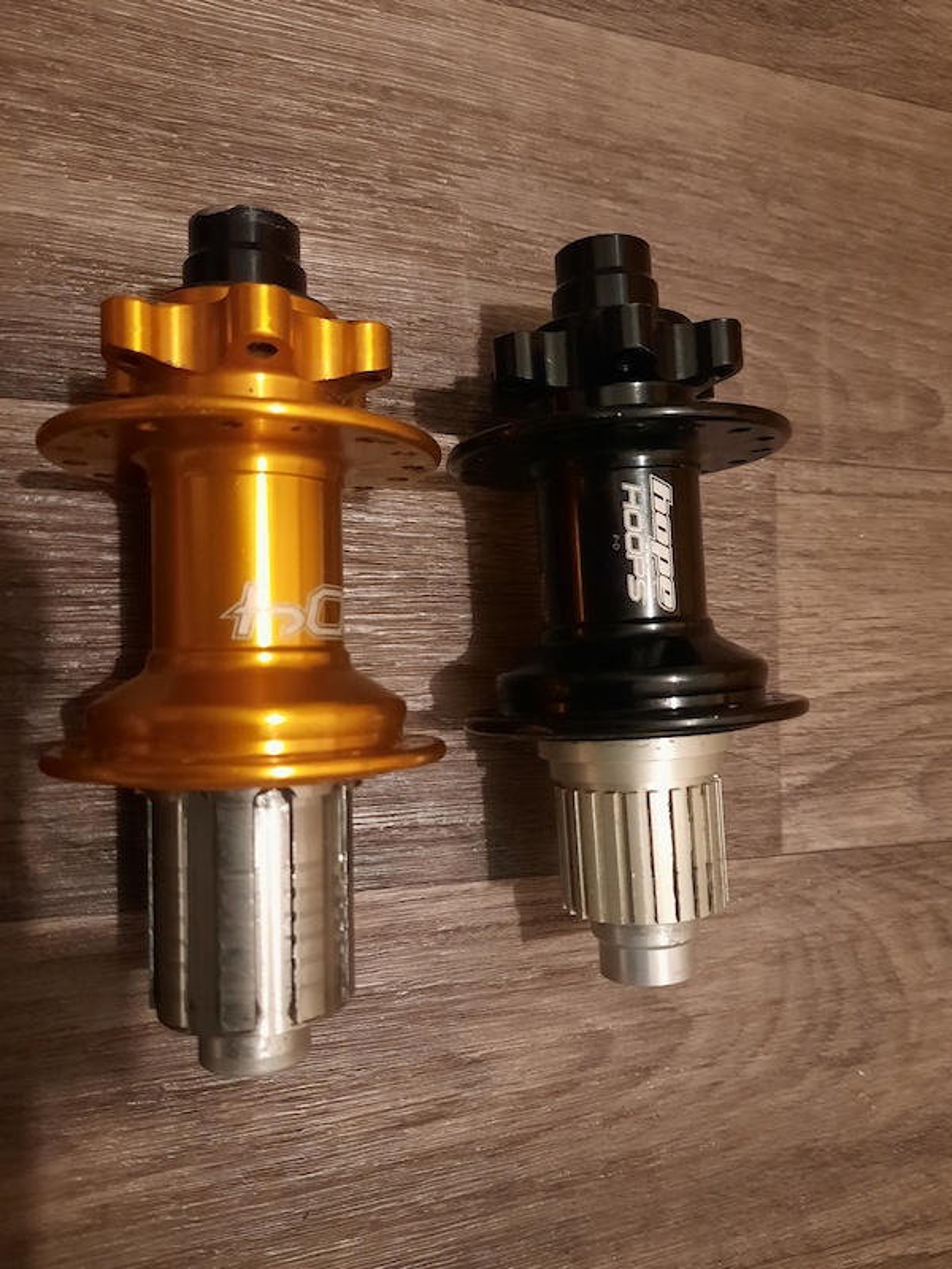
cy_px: 634
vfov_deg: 69.4
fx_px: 917
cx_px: 476
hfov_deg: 54.9
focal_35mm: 25
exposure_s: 1/20
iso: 800
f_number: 2
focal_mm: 4.6
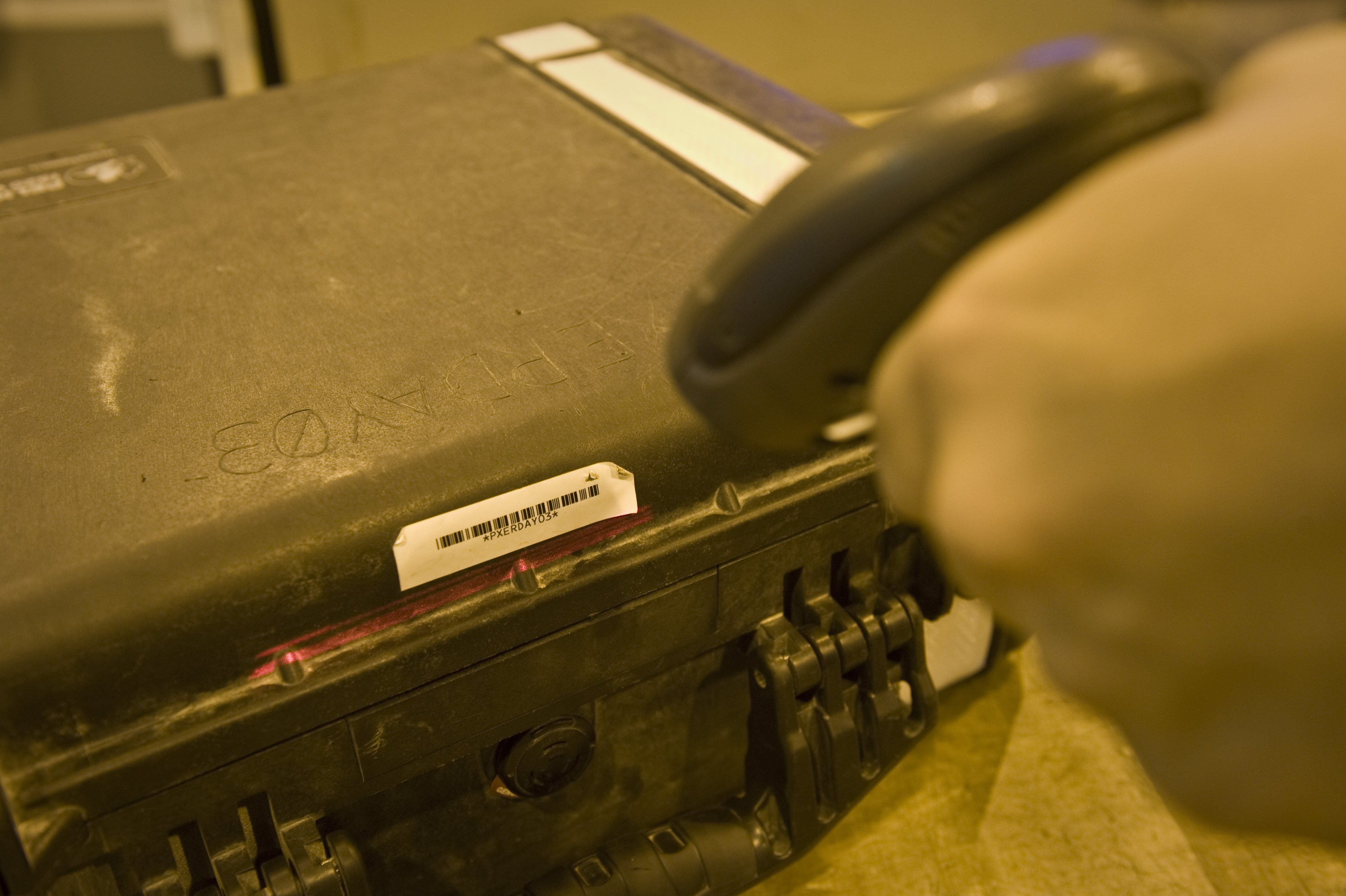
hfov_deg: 50.7
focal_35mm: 38
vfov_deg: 35.0
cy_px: 448
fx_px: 1420
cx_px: 673
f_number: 4.5
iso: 1600
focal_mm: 38
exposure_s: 1/25
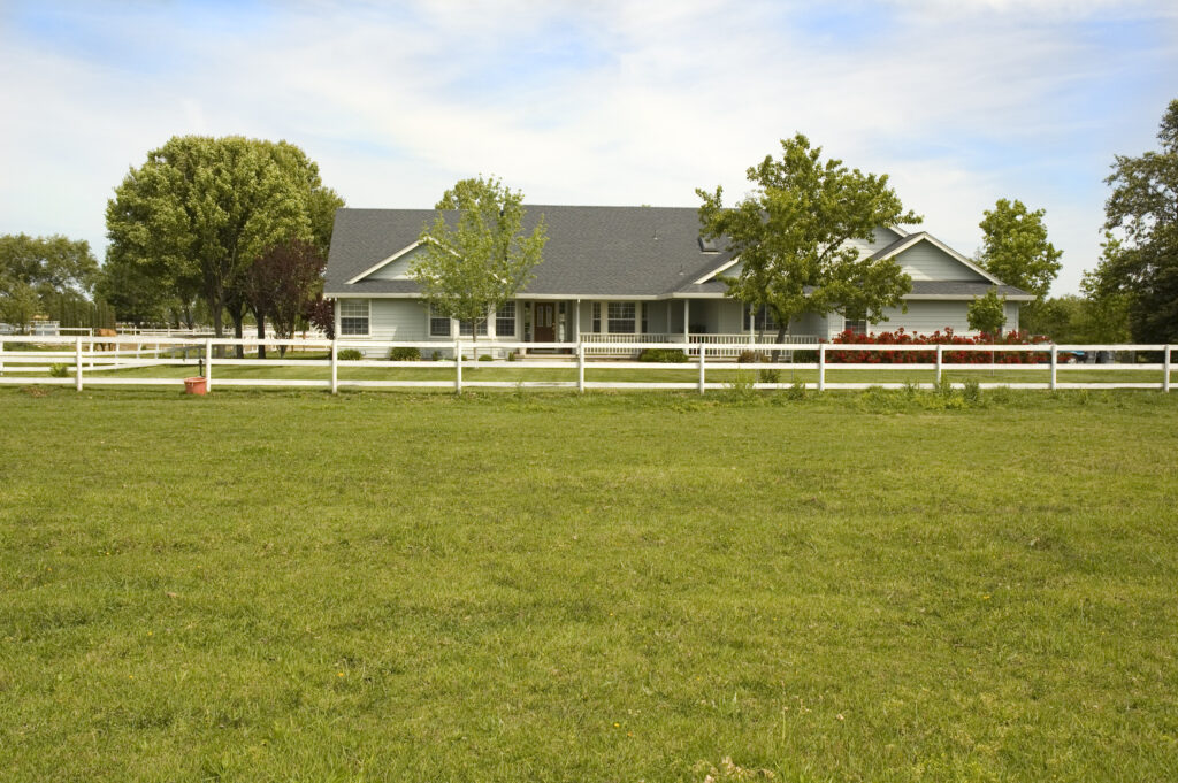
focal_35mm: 44
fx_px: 1422
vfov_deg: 30.8
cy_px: 392
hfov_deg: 45.0
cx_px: 589
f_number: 8
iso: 320
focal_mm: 29
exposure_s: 1/400
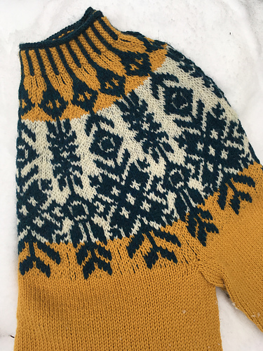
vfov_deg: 61.7
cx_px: 132
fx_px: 294
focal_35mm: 29
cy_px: 176
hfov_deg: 48.2
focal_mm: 4.15
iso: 32
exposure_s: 1/100
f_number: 2.2
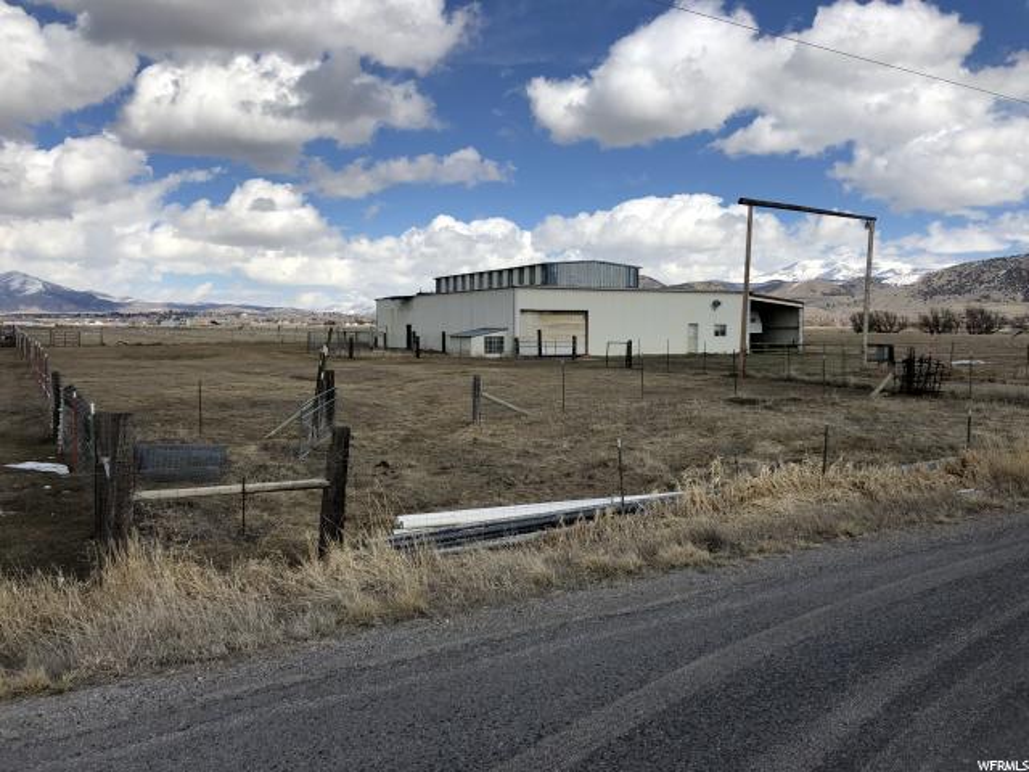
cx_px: 514
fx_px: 832
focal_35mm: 28
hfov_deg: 63.4
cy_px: 386
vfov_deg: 49.7
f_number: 1.8
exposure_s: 1/3436
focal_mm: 4
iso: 20
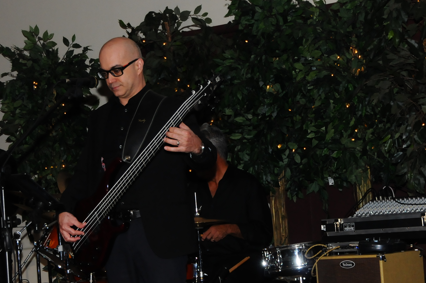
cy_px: 193
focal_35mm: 107
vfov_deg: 12.7
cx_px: 207
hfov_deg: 19.1
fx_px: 1265
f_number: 5.6
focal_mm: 38
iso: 800
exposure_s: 1/200
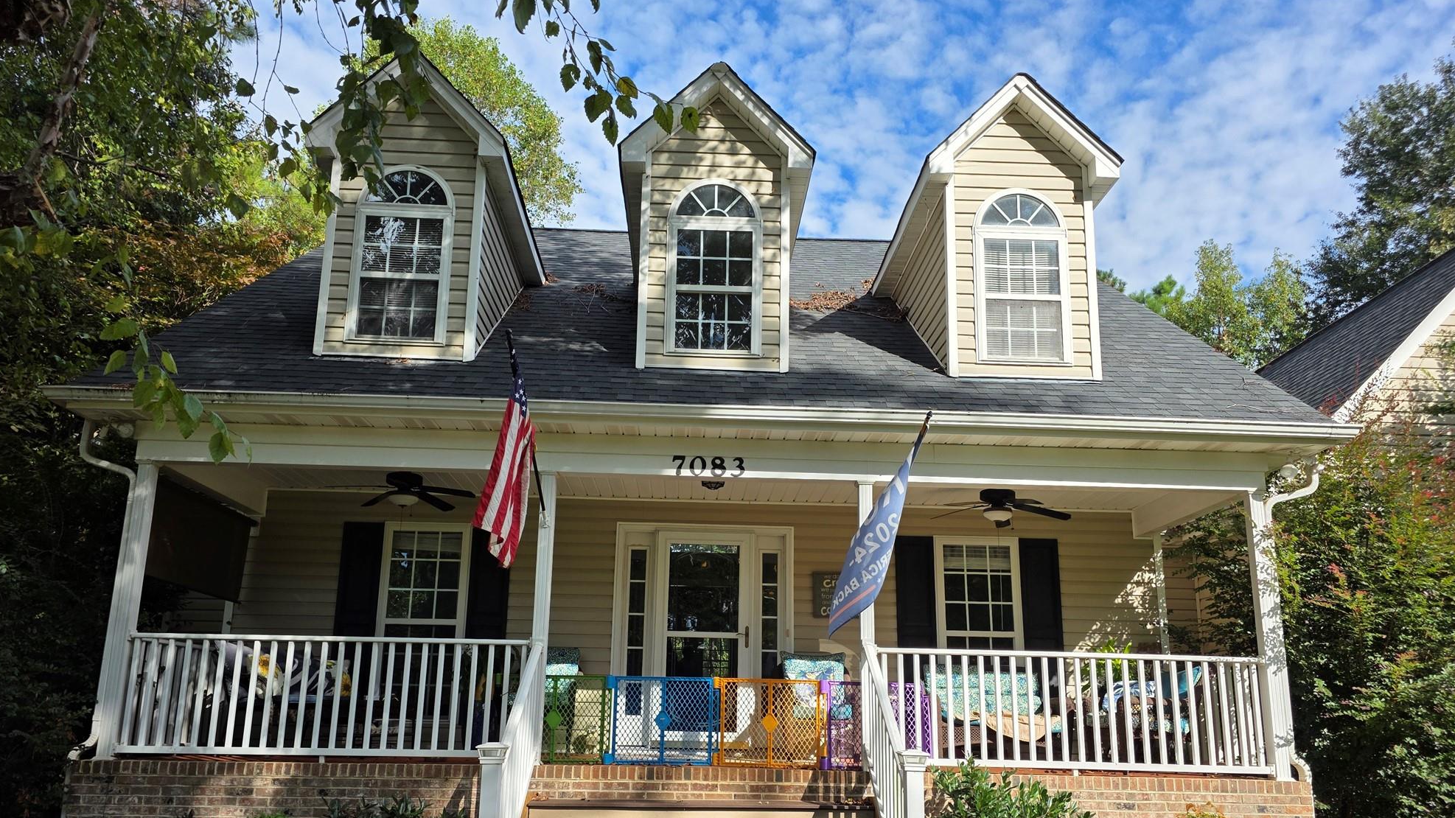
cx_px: 725
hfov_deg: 71.9
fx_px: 1003
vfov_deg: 43.9
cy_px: 529
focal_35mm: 26
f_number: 1.7
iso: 80
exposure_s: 1/3972
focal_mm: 6.3
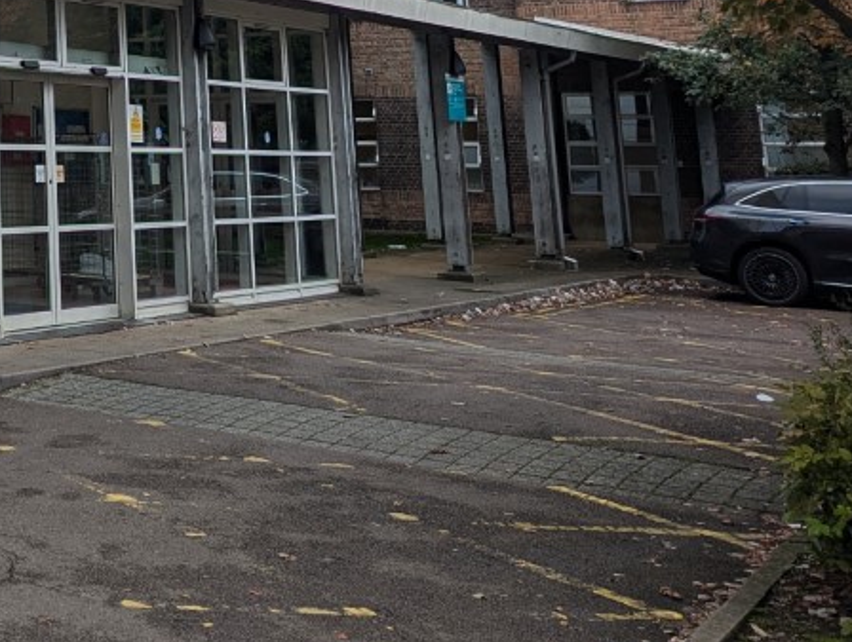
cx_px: -263
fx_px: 1579
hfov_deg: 25.8
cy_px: -142
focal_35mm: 64
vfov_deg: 21.3
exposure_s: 1/2358
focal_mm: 6.81
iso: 46
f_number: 1.85
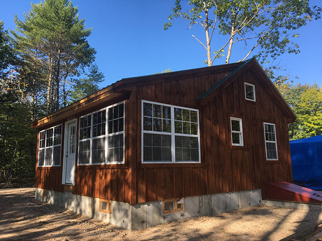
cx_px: 161
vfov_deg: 48.2
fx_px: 270
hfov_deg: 61.7
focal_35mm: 29
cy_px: 120
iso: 25
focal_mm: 4.15
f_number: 2.2
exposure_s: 1/561
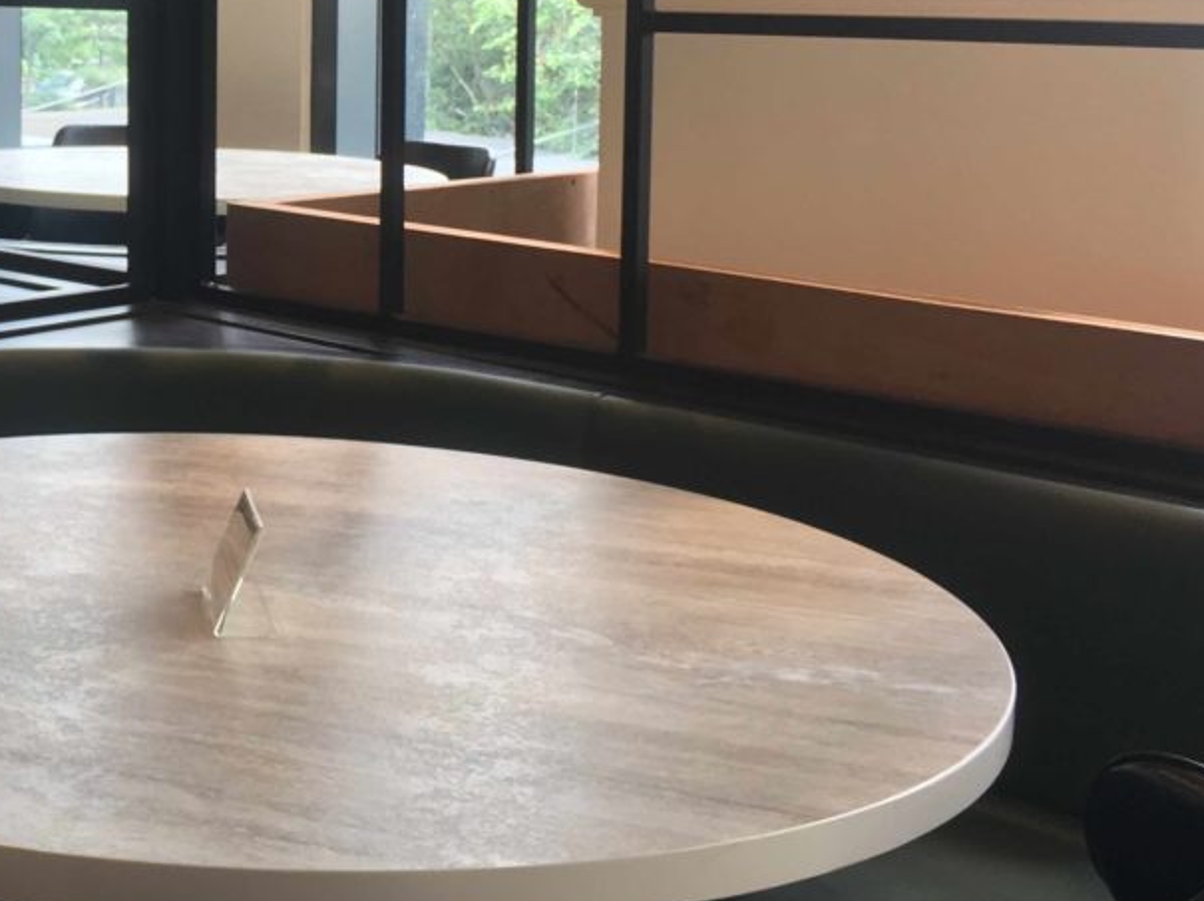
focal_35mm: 66
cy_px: 137
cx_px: 4
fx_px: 2294
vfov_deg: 21.8
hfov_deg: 27.7
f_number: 2.2
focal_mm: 4.15
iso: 25
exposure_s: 1/30
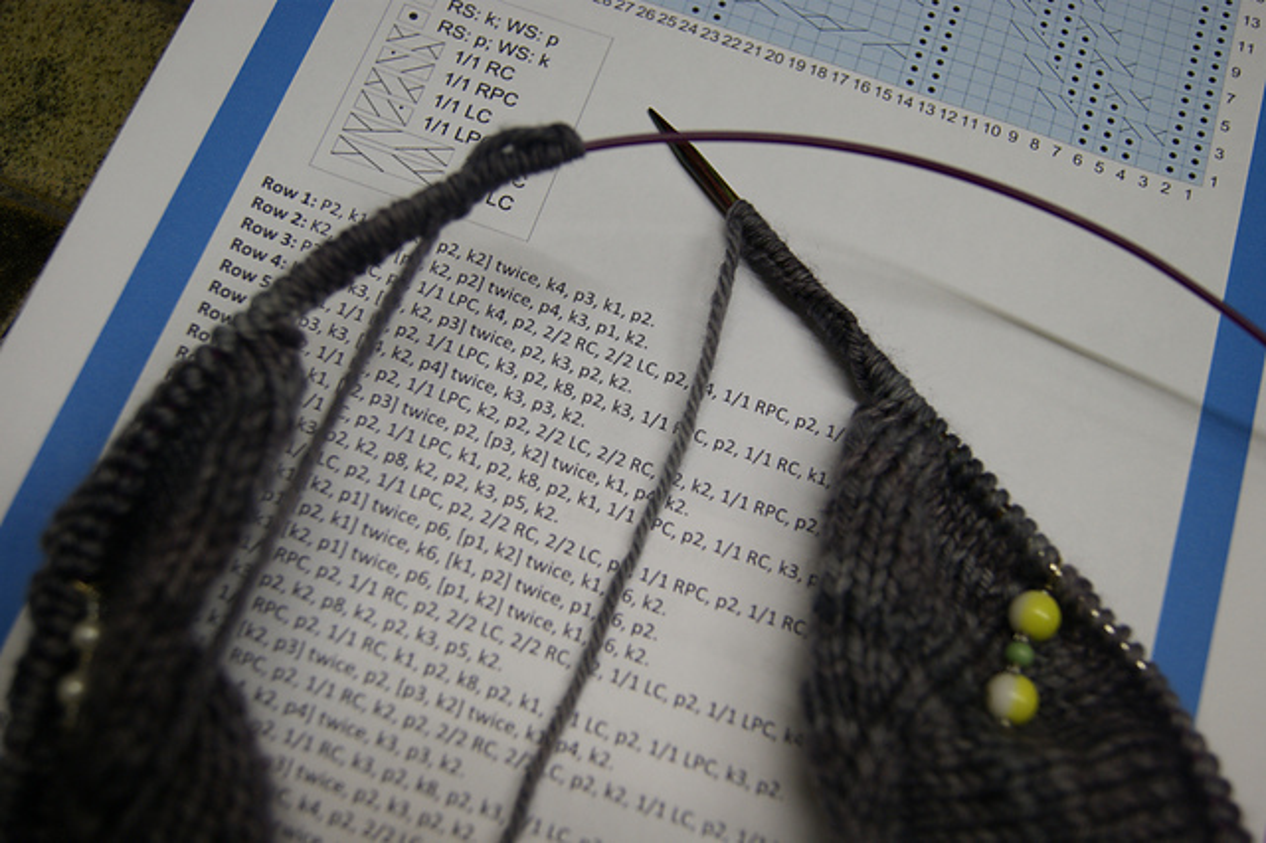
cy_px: 422
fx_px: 1476
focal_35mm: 42
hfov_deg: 46.4
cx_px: 633
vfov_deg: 31.9
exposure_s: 1/50
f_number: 4.5
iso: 250
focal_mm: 28
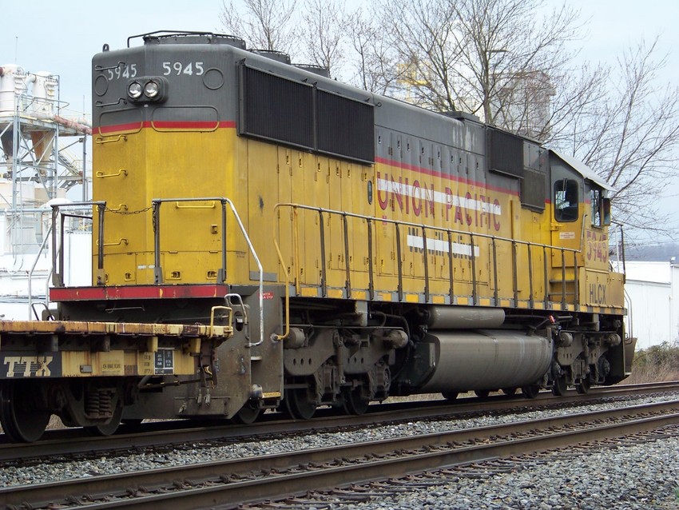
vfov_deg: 12.8
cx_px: 340
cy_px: 255
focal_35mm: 116
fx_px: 2276
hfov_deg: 17.0
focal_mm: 19.3
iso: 100
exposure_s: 1/640
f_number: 3.2
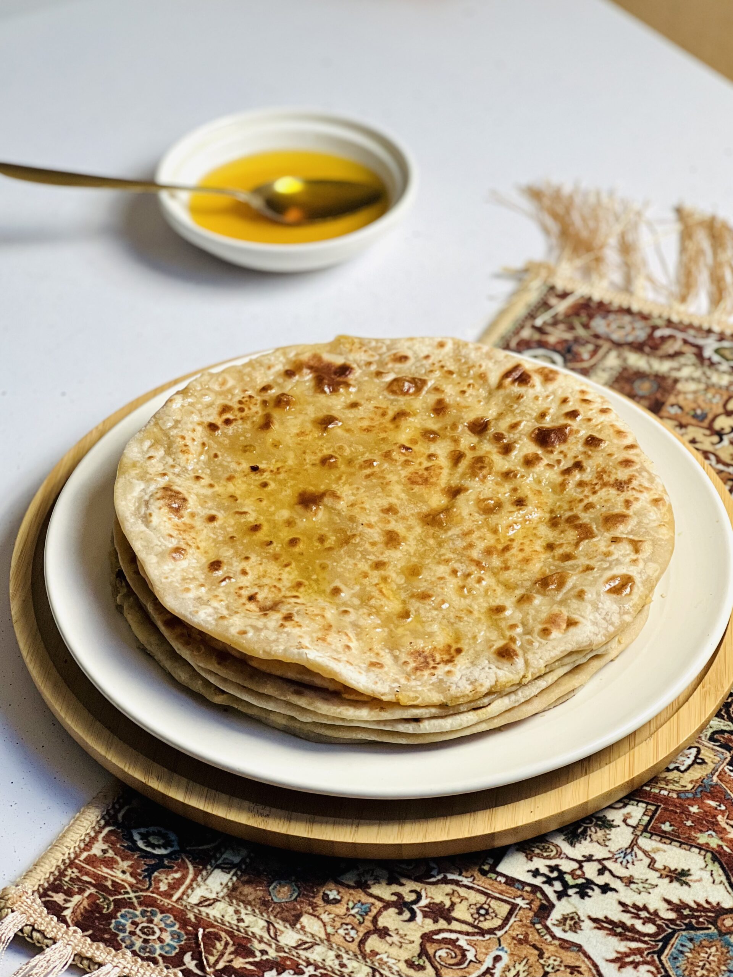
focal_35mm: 77
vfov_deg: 25.3
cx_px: 366
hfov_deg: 19.1
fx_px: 2174
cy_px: 488
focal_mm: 9
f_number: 2.8
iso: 160
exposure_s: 1/121
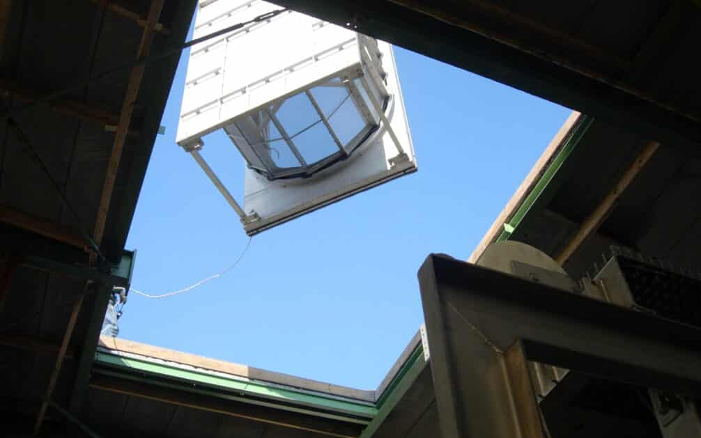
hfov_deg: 48.2
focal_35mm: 41
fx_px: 783
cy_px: 245
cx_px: 346
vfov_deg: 31.2
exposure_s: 1/527
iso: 64
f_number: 2.8
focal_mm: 7.8
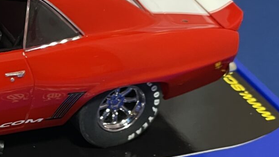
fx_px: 1391
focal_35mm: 188
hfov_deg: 11.2
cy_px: 175
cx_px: -92
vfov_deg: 6.4
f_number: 2
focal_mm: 6
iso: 160
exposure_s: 1/60
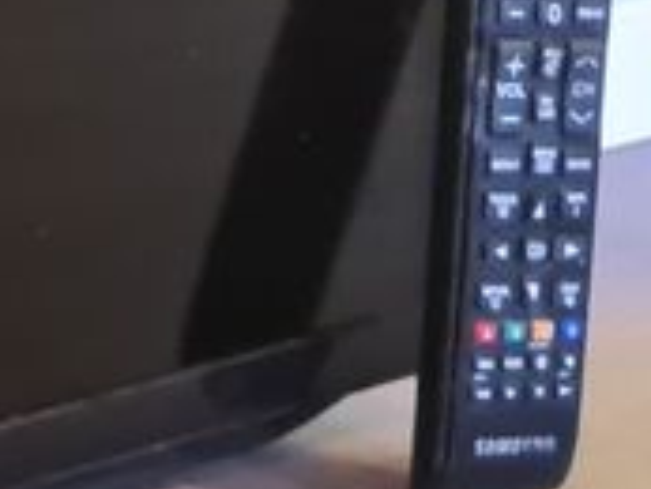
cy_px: -286
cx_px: -1001
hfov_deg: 9.5
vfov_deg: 8.1
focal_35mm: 180
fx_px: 3387
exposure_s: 1/24
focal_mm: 5.4
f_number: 1.8
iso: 800
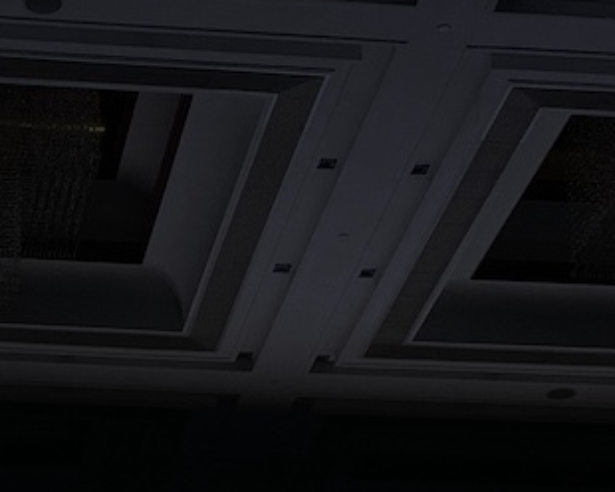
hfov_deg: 14.6
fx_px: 2384
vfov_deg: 11.1
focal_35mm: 131
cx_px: 81
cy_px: 819
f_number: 1.8
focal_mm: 4.25
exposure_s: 1/395
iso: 32
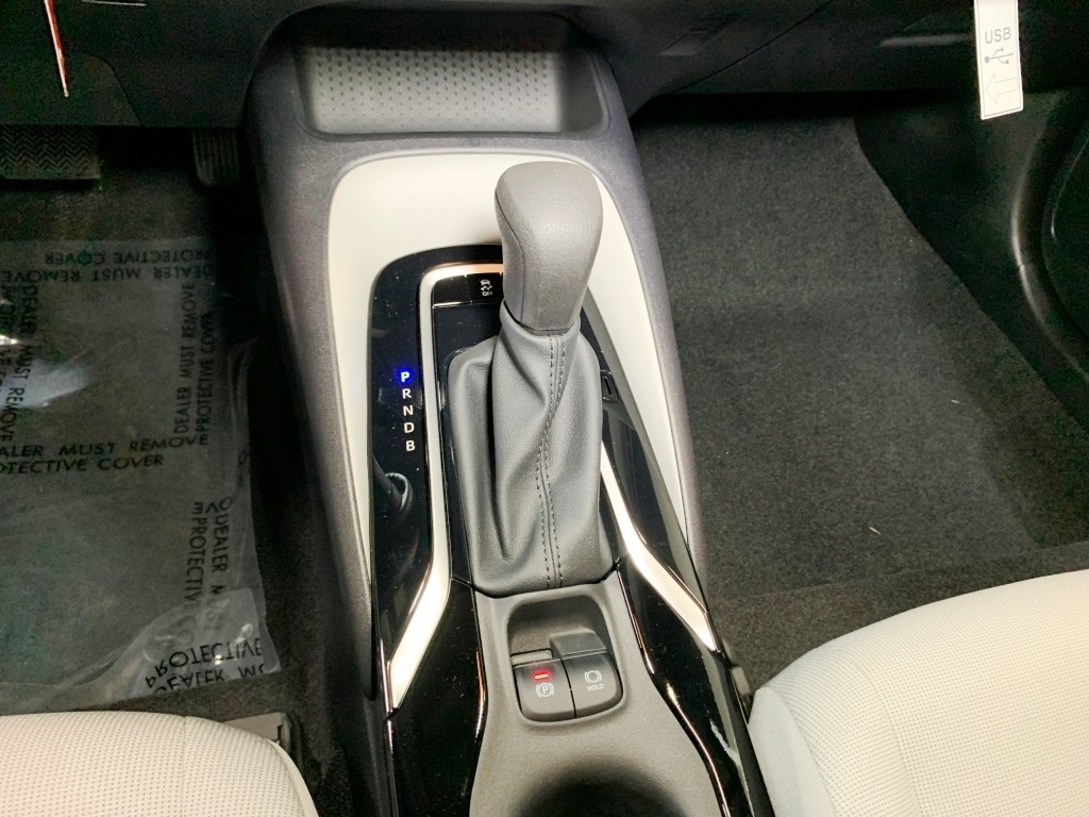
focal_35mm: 26
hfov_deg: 67.3
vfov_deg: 53.1
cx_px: 544
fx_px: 818
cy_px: 408
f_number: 1.8
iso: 500
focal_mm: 4.25
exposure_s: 1/30
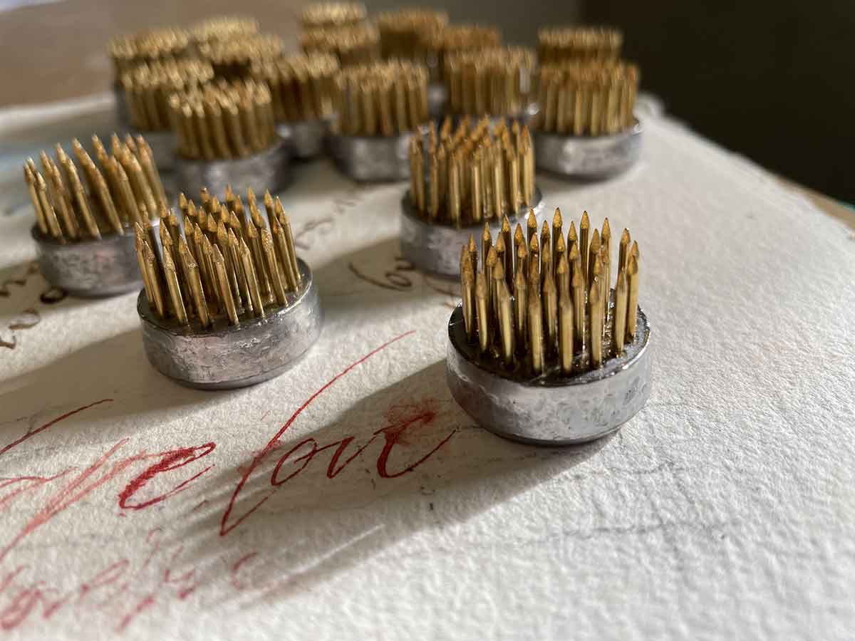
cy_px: 320
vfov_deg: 53.1
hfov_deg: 67.3
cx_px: 428
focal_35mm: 26
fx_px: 642
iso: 32
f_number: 1.6
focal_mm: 4.2
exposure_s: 1/489
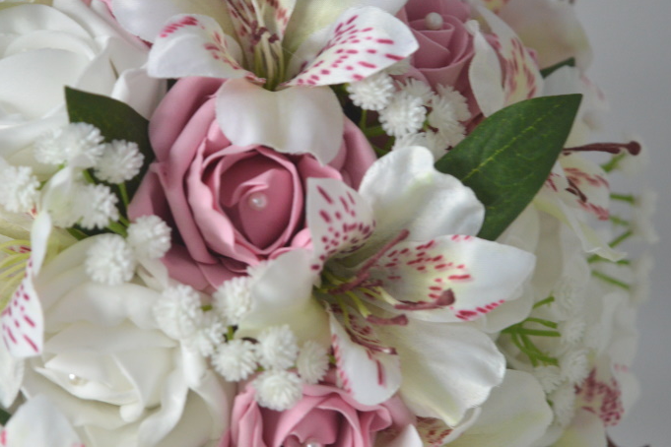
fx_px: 1640
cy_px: 205
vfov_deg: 15.5
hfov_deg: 23.1
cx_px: 329
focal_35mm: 88
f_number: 5.6
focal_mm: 50
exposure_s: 1/60
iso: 1400
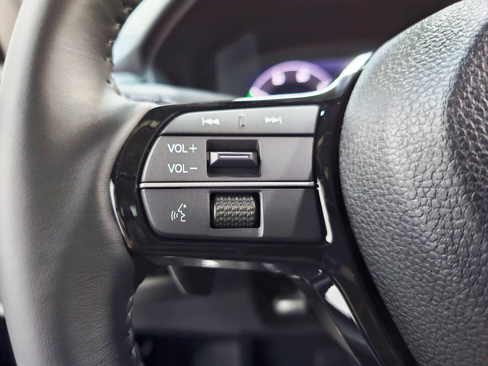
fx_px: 353
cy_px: 183
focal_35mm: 25
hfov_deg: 69.3
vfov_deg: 54.9
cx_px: 231
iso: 1000
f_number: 1.7
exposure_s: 1/15
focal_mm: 6.3
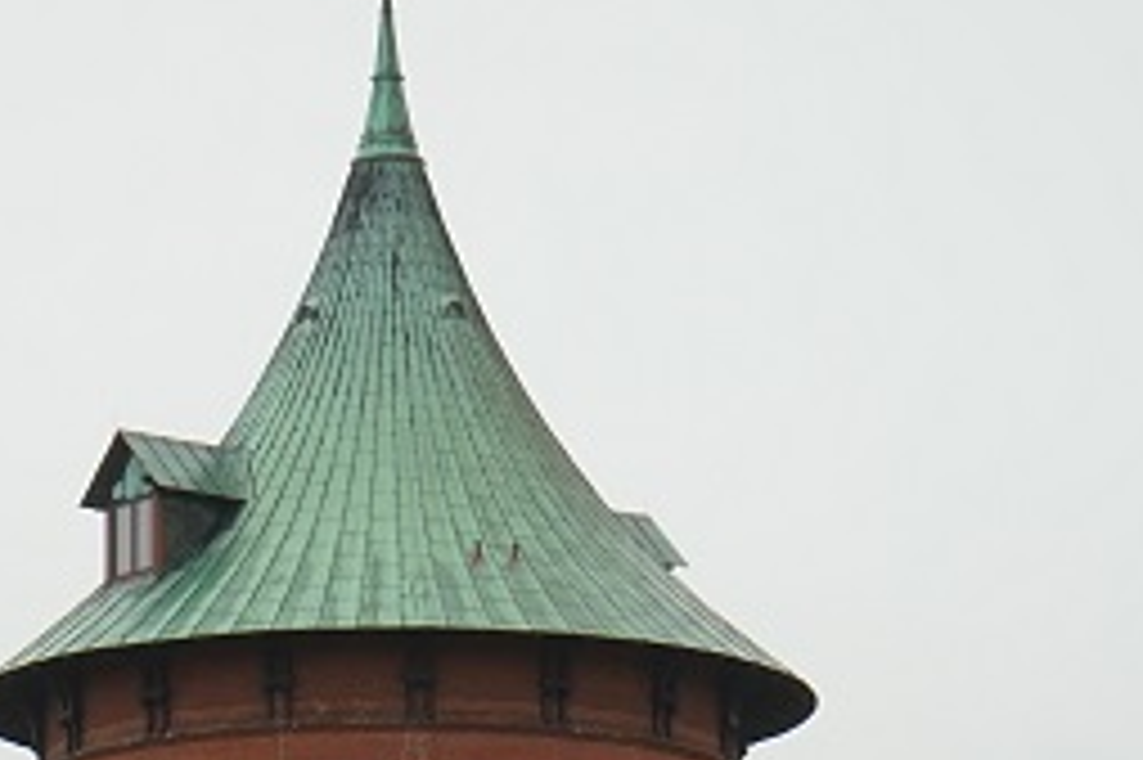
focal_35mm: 243
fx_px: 7710
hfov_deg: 8.5
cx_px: 148
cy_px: 1261
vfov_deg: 5.6
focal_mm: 67
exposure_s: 1/80
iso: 100
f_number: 6.3
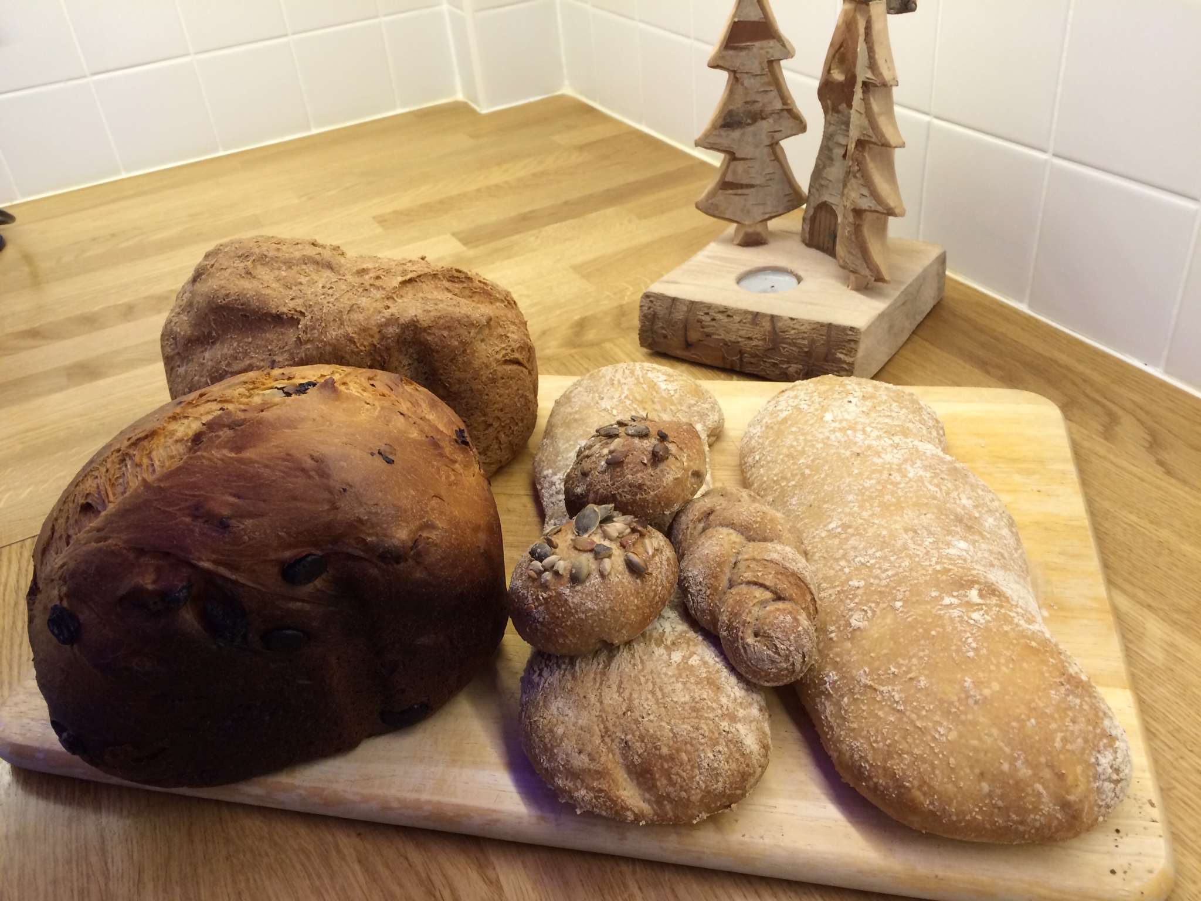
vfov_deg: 48.2
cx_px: 600
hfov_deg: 61.7
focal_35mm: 29
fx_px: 1006
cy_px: 450
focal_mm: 4.15
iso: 100
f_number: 2.2
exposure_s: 1/30
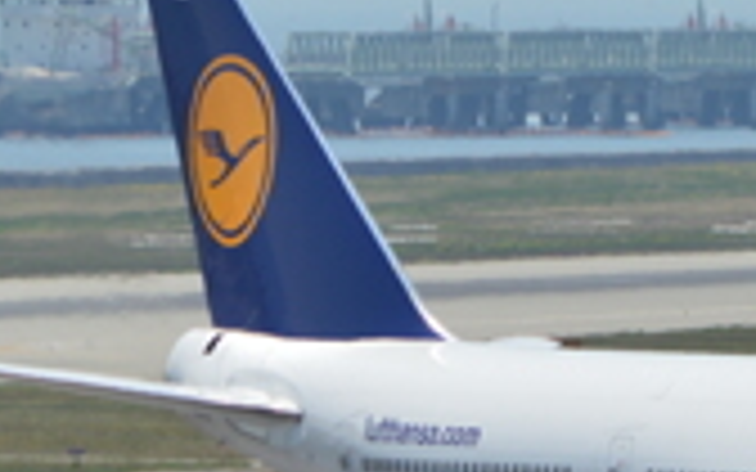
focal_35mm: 1225
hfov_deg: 1.7
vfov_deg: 1.1
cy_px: 434
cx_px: 590
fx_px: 25239
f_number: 5.3
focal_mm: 210
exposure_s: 1/800
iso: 100
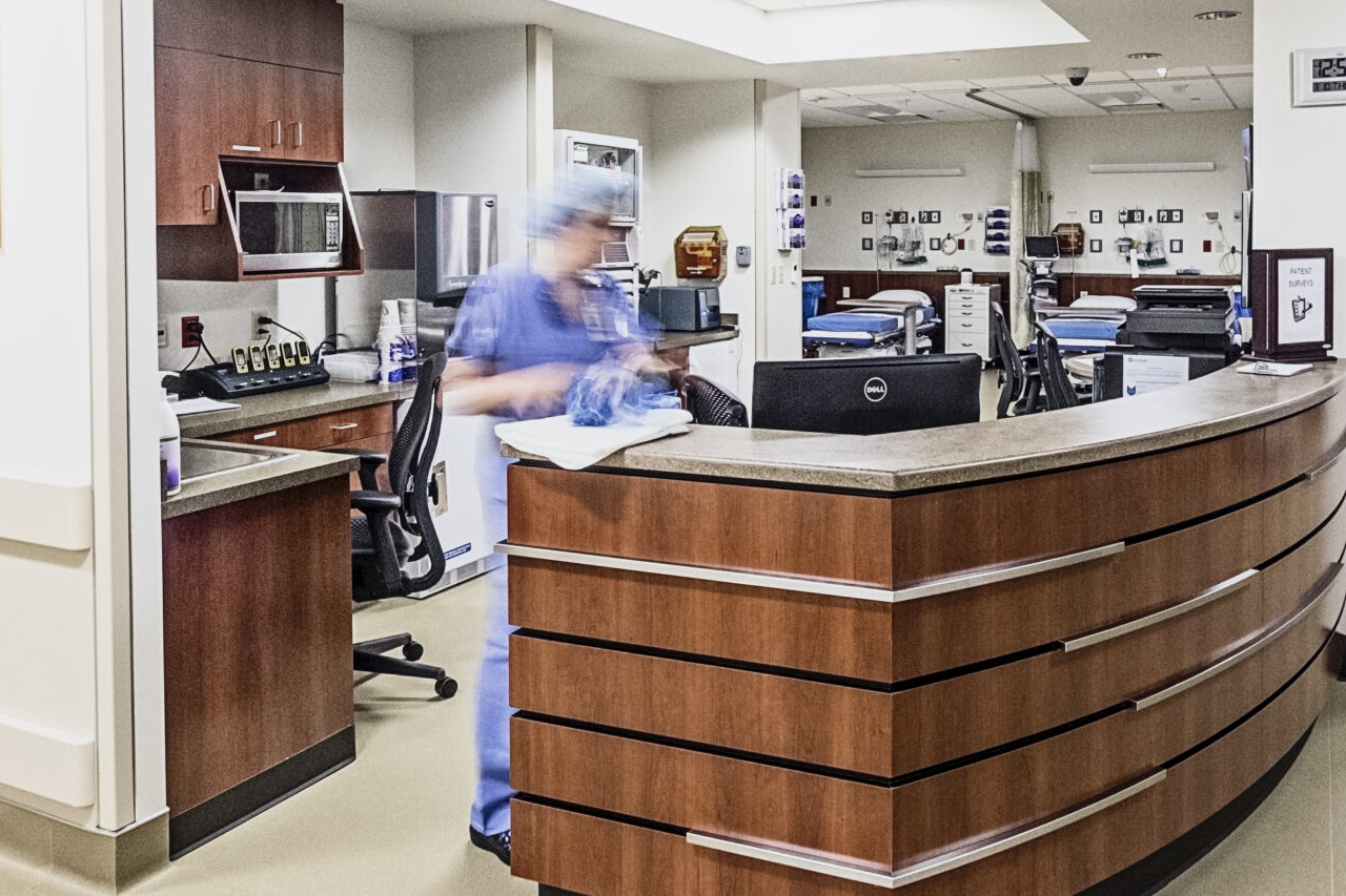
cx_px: 769
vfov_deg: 42.7
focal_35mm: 30
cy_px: 268
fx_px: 1121
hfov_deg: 61.7
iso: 1600
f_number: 8
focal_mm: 10
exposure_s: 1/2
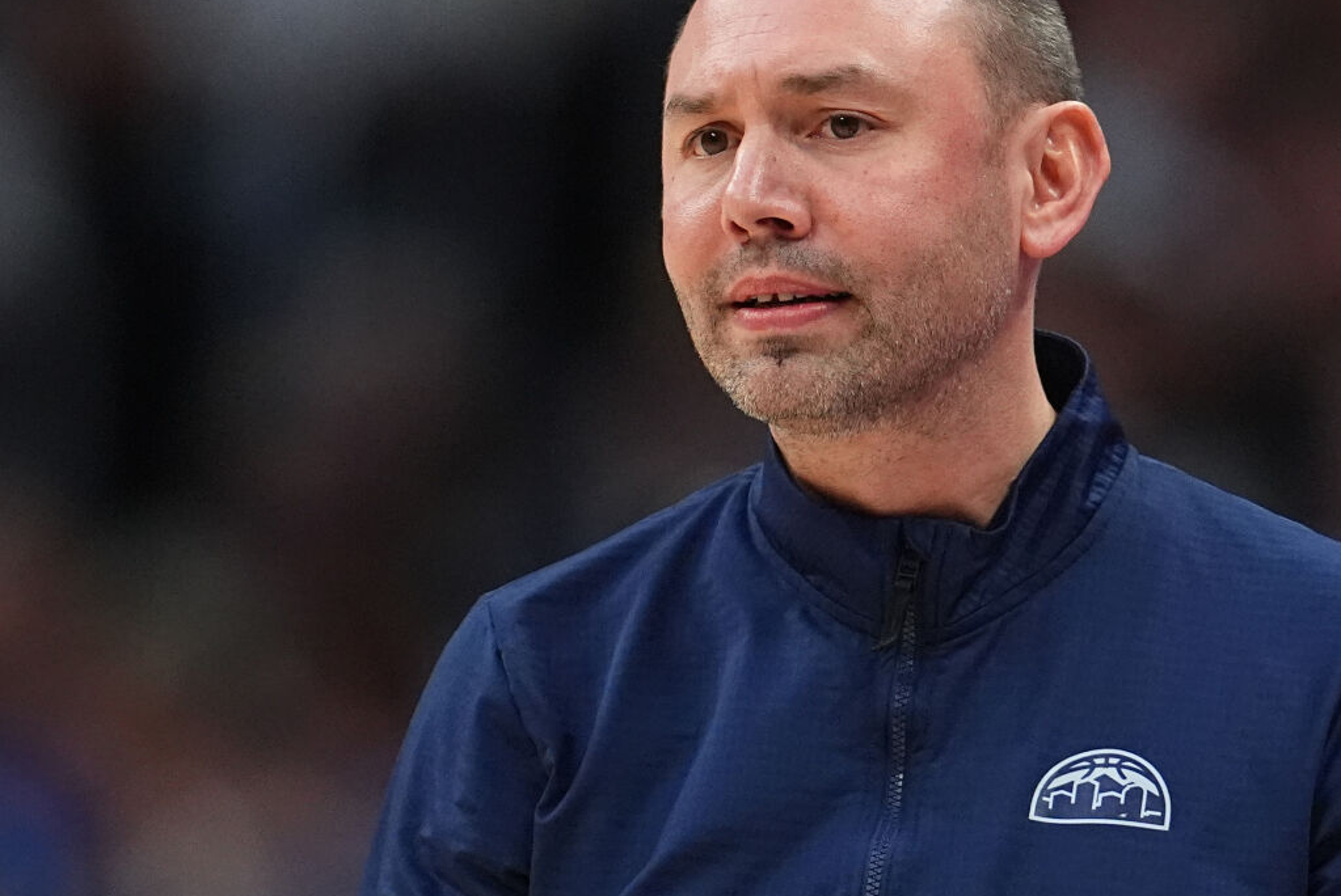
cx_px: 703
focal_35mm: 1032
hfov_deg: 2.0
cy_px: 408
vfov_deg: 1.3
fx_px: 38474
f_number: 3.2
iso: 5000
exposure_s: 1/2000
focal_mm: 400
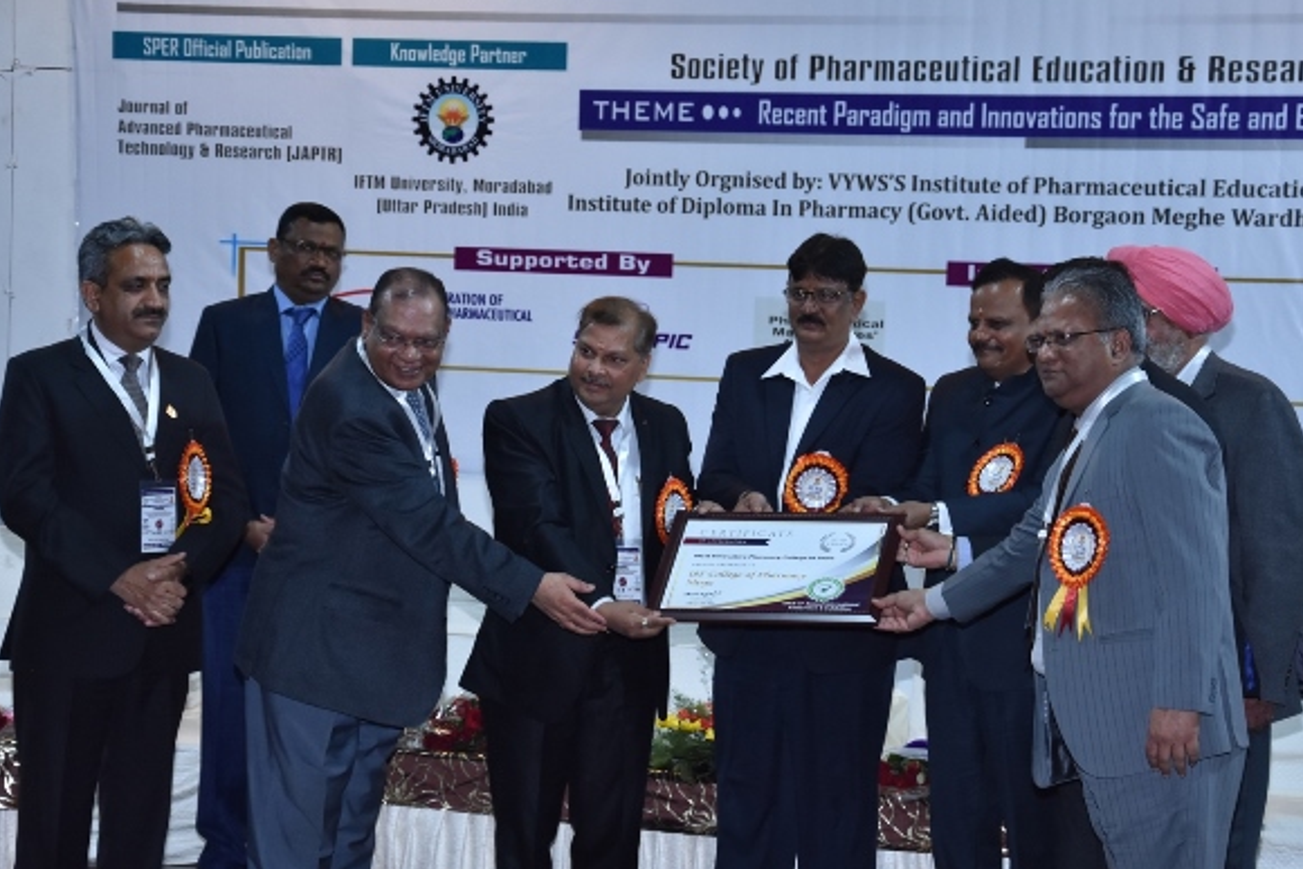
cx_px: 665
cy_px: 430
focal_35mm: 96
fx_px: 3475
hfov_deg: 21.2
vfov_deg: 14.3
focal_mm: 58
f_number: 5
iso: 1000
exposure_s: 1/125
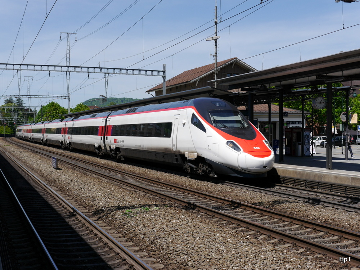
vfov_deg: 23.7
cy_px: 135
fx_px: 645
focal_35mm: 62
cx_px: 180
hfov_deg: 31.2
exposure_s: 1/320
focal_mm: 31
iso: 160
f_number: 10
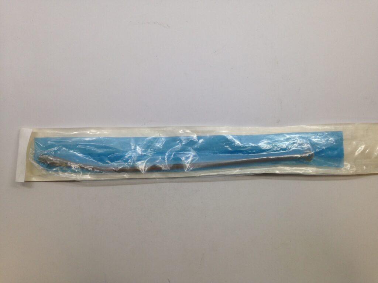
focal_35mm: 33
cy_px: 142
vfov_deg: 42.9
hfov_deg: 55.4
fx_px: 360
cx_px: 189
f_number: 2.4
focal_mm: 4.12
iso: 50
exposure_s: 1/60
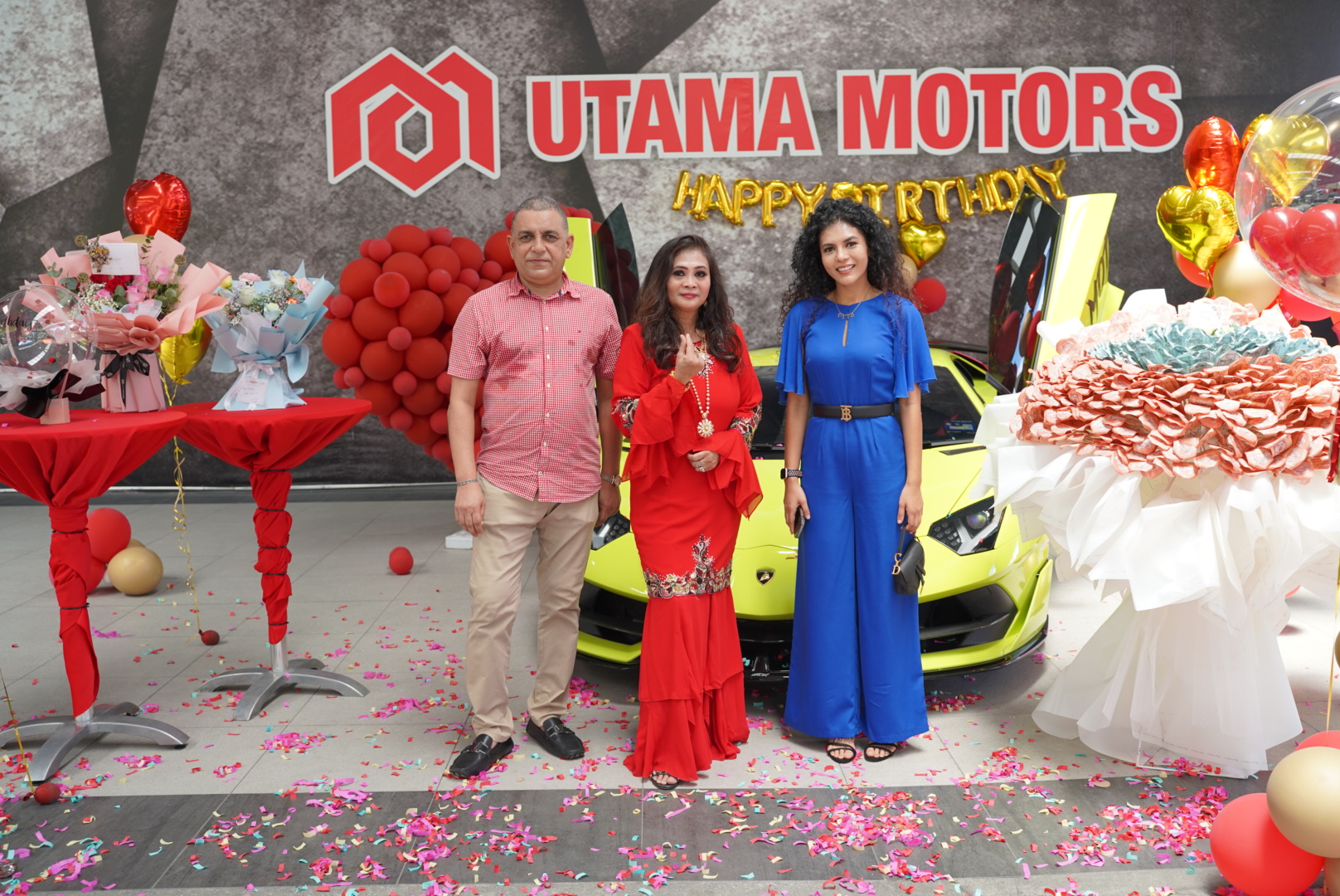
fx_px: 1266
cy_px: 448
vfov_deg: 38.9
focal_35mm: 34
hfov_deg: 55.8
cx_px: 670
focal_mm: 34
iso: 250
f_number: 4
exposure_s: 1/160
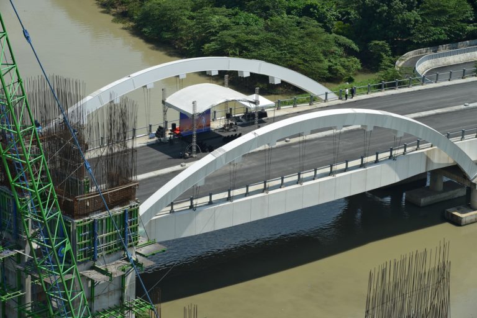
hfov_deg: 15.2
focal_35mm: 135
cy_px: 159
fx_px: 1789
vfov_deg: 10.2
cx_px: 238
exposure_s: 1/160
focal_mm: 135
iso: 100
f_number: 11
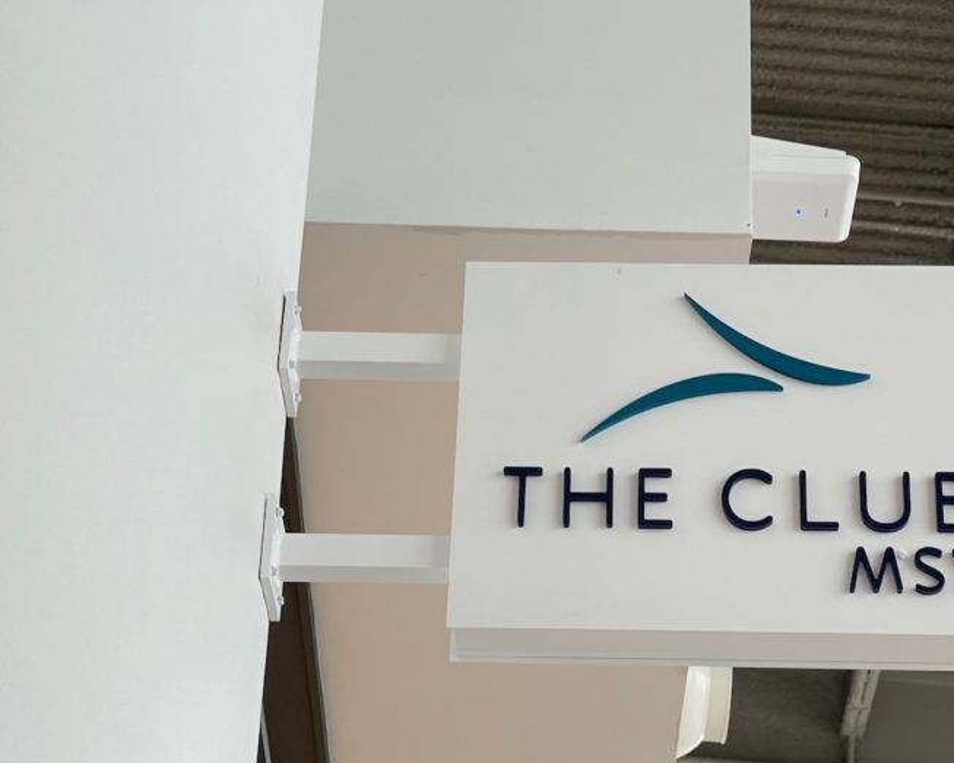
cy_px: 456
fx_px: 2766
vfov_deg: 15.7
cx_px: 584
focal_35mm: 98
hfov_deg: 19.5
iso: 100
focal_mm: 7.5
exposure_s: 1/120
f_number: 2.2
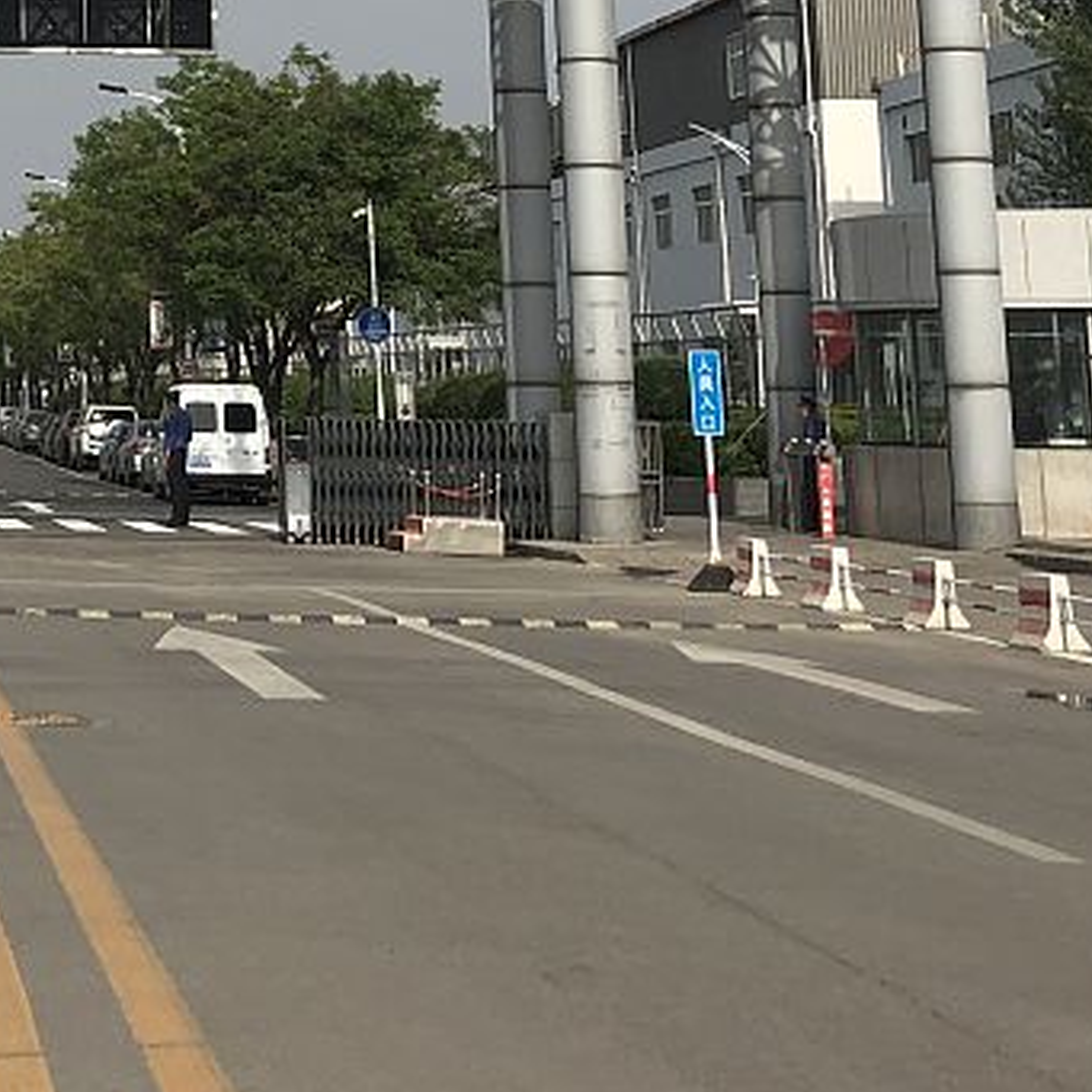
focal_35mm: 87
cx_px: -118
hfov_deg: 19.1
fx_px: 3105
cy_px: -307
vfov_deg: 18.6
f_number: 1.8
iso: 20
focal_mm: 3.99
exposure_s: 1/2525
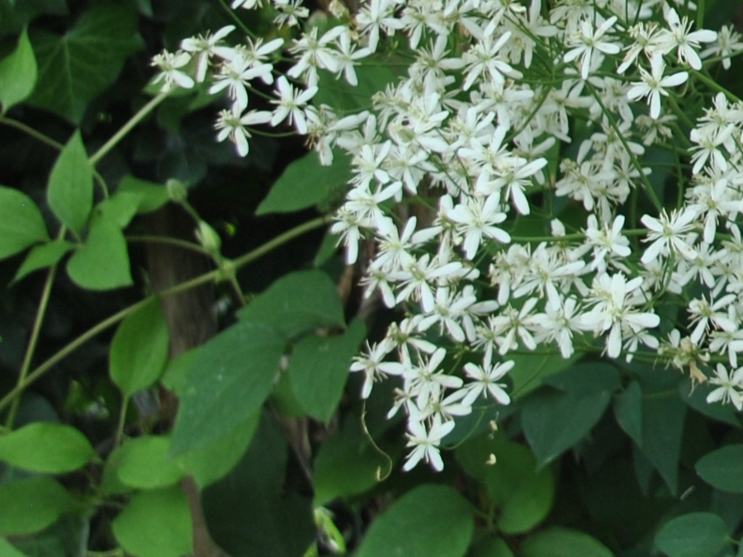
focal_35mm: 180
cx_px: 1317
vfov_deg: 8.1
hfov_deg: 10.4
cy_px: -230
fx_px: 3865
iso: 100
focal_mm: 29
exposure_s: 1/125
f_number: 5.6
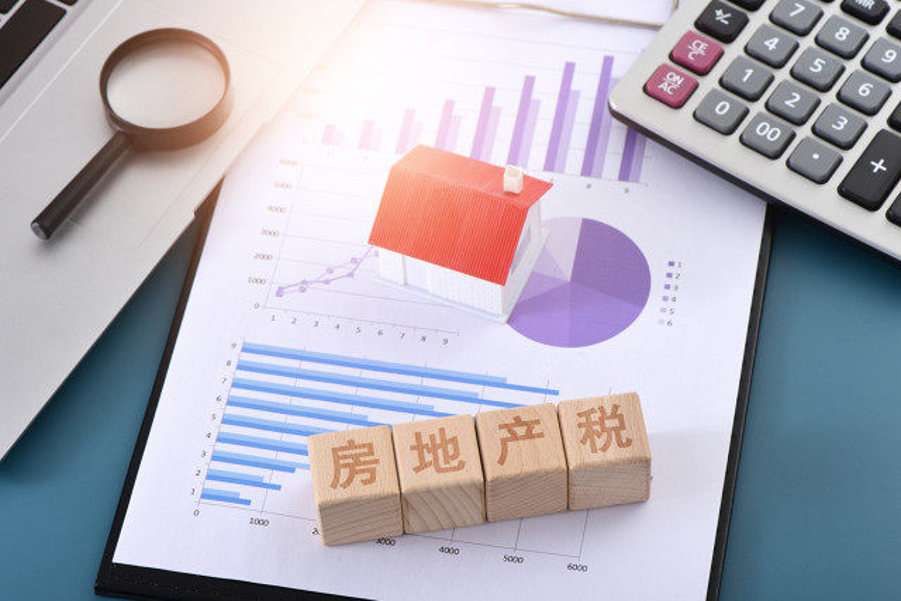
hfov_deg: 19.5
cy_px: 300
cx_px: 450
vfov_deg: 13.0
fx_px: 2628
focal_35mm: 105
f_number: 11
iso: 160
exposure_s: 1/160
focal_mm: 105
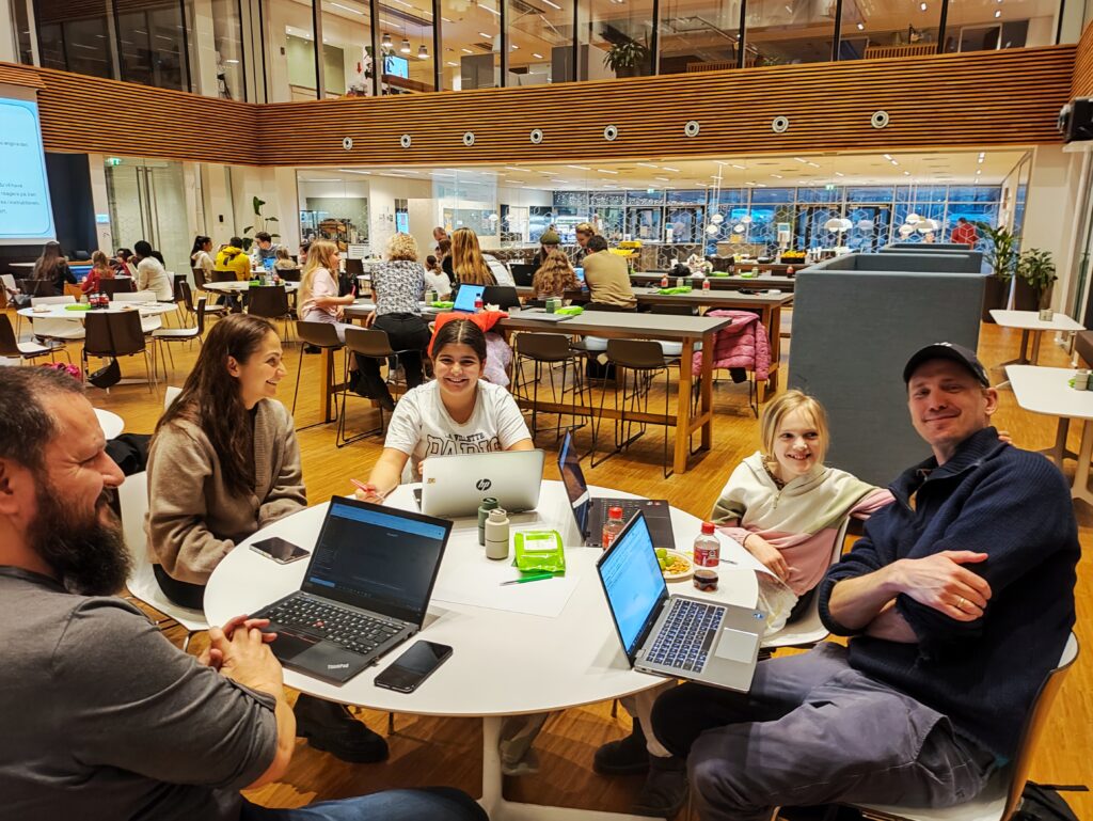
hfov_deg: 69.4
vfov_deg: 54.9
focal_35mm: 25
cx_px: 546
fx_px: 790
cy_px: 410
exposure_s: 1/33
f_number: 1.79
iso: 877
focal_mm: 4.71
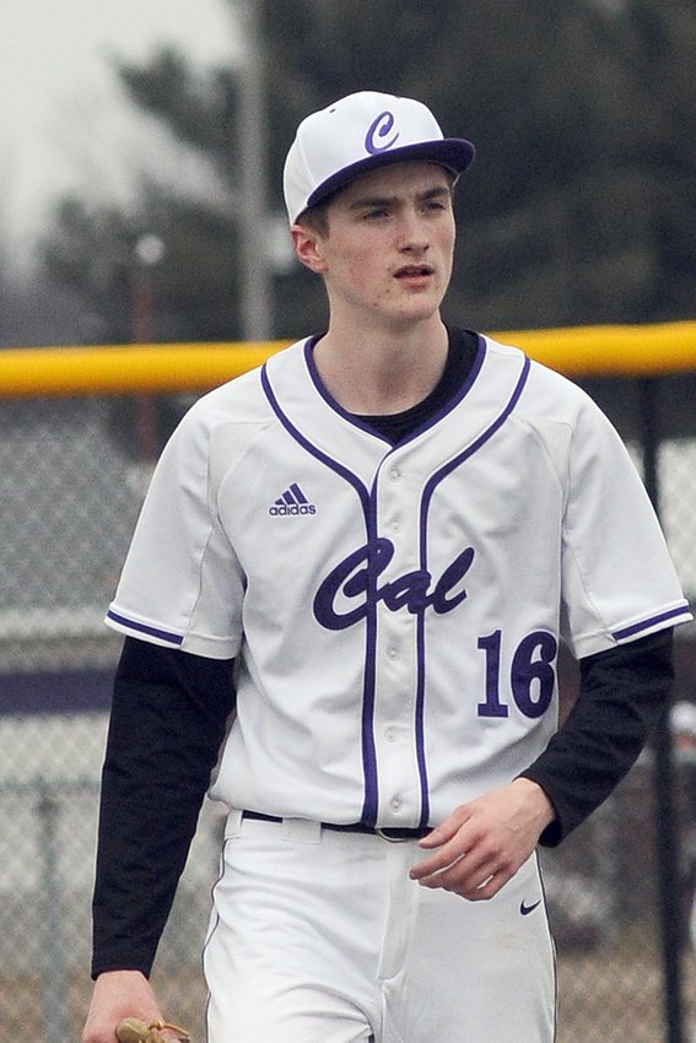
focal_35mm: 300
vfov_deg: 6.9
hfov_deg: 4.6
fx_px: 8696
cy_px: 522
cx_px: 348
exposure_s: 1/2000
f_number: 5.6
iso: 400
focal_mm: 200
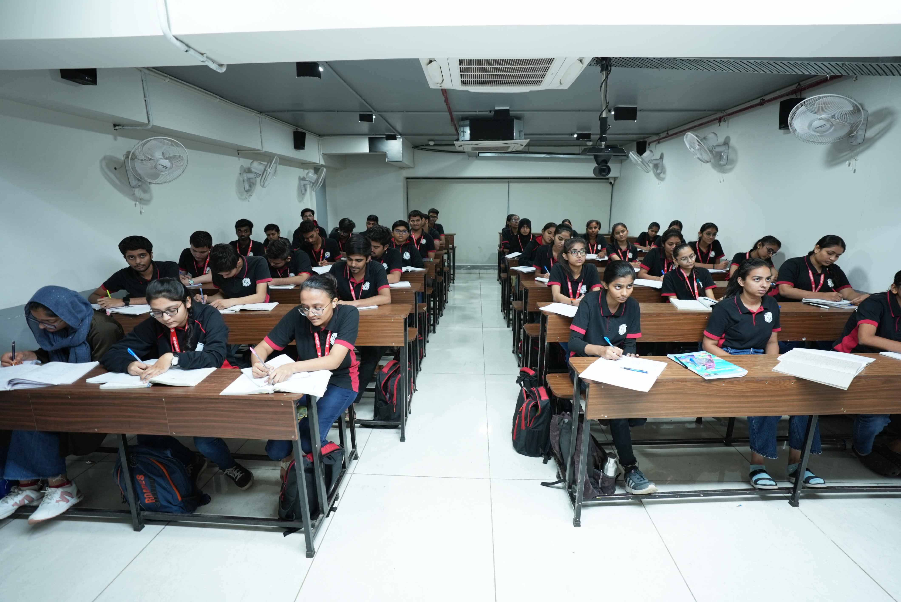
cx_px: 450
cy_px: 301
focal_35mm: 16
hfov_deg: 96.7
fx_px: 401
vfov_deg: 73.8
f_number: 2.8
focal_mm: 16
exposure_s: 1/125
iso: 640
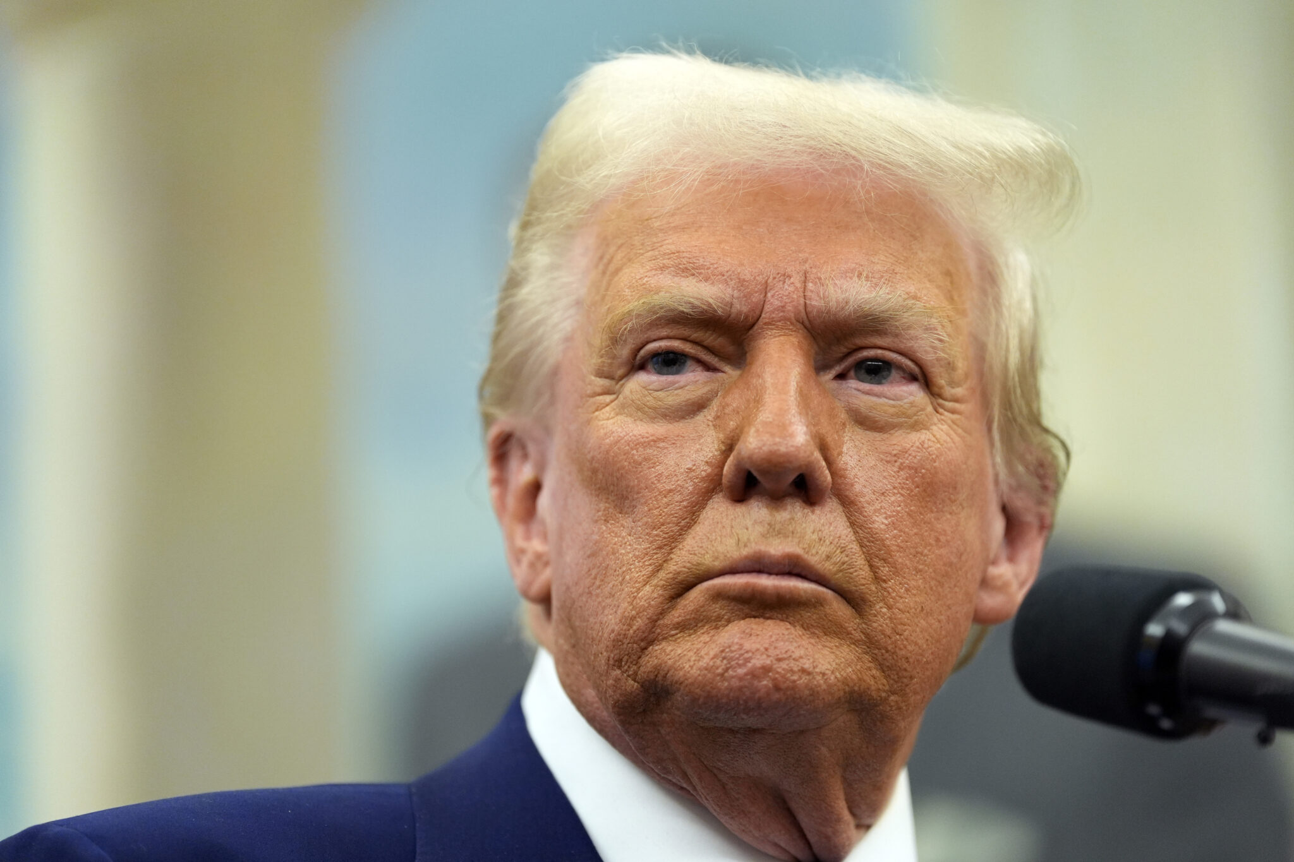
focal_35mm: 200
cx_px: 647
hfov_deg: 10.3
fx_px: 7188
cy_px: 431
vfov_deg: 6.9
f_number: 2.8
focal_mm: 200
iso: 2000
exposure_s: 1/500
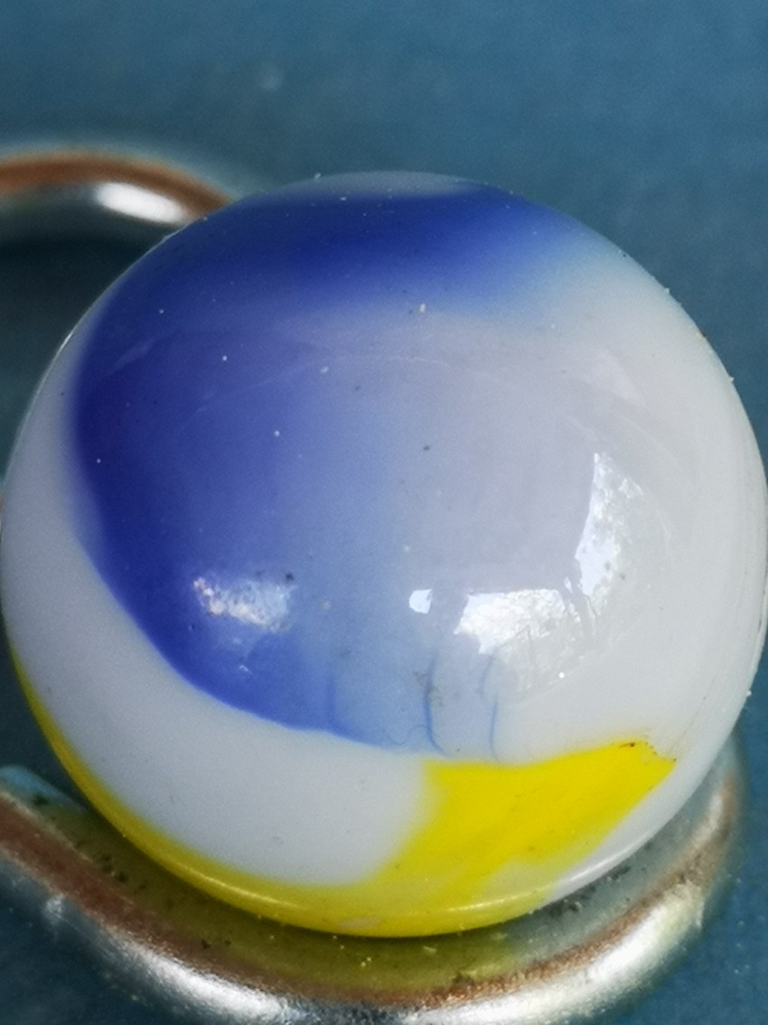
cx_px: 384
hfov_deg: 11.4
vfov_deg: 15.2
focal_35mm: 130
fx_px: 3847
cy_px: 512
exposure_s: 1/180
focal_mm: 5.58
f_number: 1.8
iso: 64
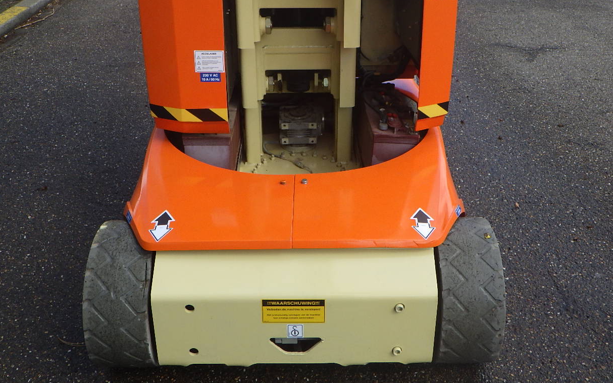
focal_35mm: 38
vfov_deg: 33.4
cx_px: 322
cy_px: 146
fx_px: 635
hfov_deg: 51.5
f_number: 4.6
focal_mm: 6.1
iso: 125
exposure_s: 1/400
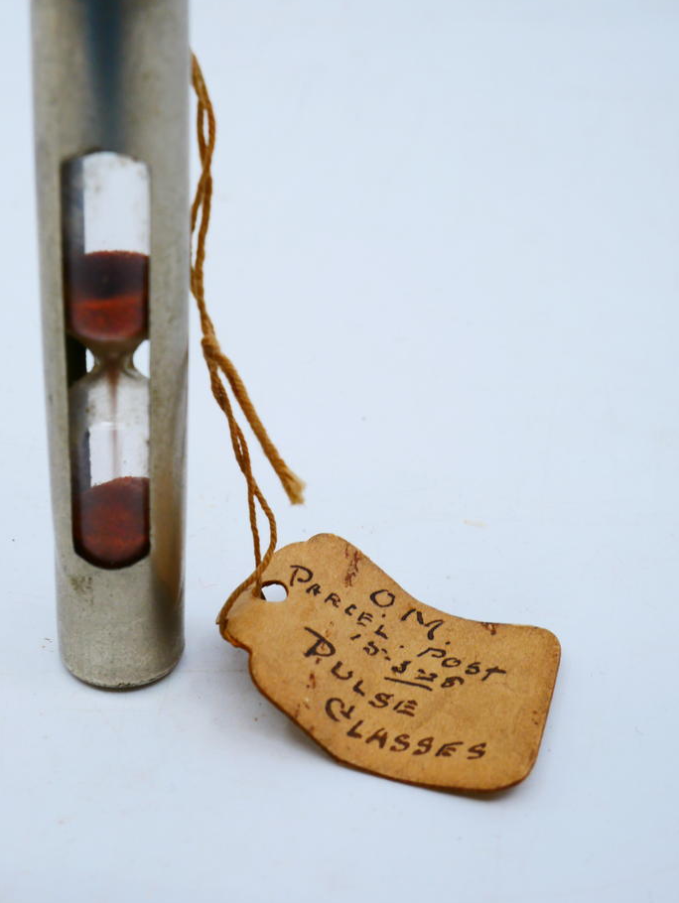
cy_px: 383
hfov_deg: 25.2
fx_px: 1515
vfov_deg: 33.1
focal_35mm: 58
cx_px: 239
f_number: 10
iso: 200
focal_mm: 22
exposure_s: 1/60
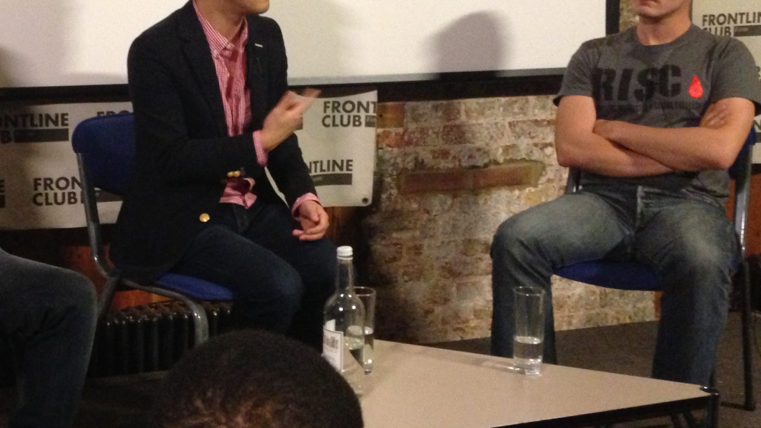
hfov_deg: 34.1
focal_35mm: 60
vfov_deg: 20.0
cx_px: 184
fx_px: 1211
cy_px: 153
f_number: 2.4
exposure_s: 1/15
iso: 640
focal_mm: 4.13
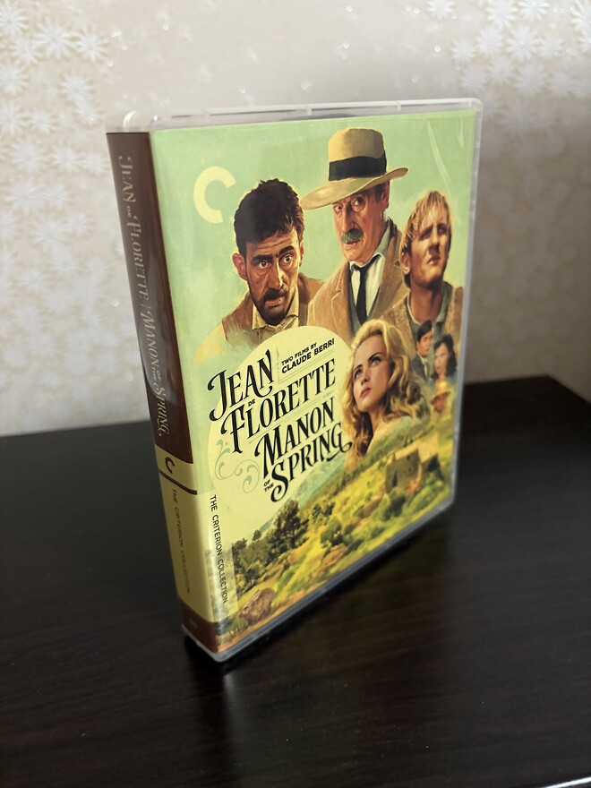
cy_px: 394
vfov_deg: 67.3
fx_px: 592
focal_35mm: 26
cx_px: 296
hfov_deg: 53.1
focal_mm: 5.96
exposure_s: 1/30
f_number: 1.6
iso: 640
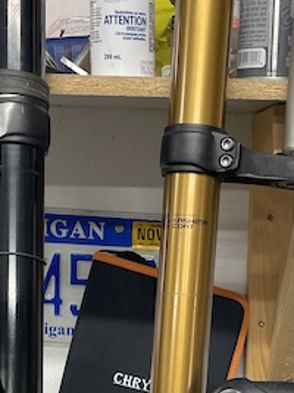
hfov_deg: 18.8
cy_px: 417
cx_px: 200
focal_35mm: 78
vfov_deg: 23.7
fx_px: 884
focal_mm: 4.2
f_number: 1.6
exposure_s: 1/60
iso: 80
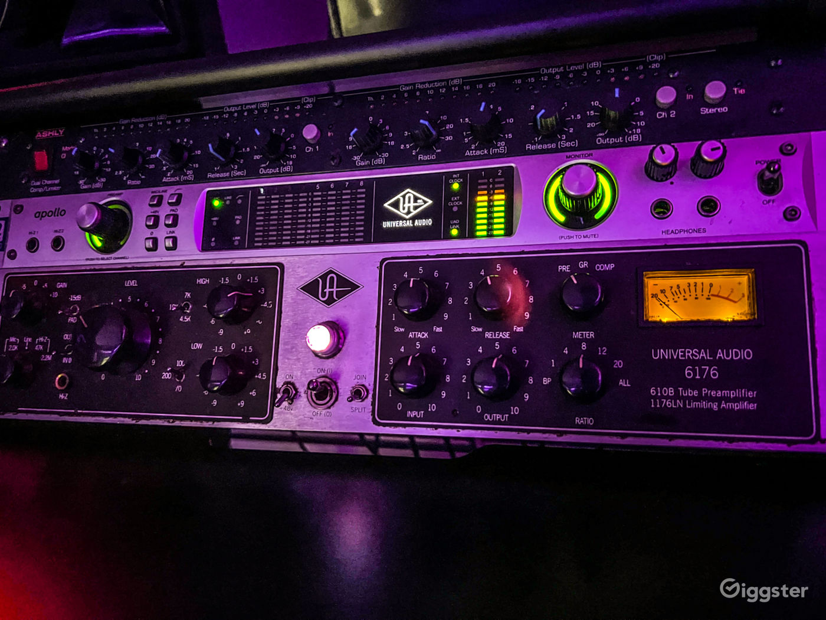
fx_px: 620
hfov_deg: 67.3
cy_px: 310
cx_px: 413
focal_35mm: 26
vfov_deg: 53.1
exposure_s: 1/15
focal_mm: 5.7
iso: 5000
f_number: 1.5
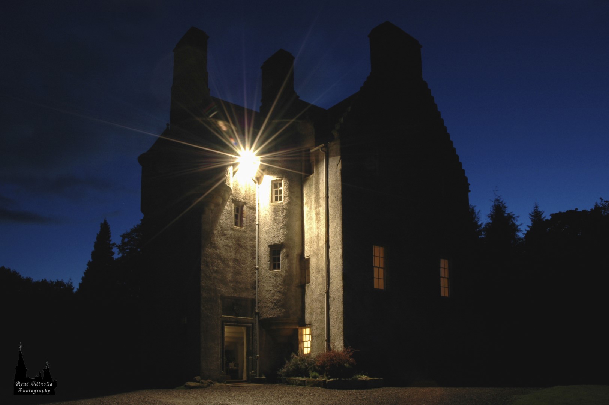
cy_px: 202
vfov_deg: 47.9
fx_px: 456
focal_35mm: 27
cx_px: 304
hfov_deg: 67.4
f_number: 22
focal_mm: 18
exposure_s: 15
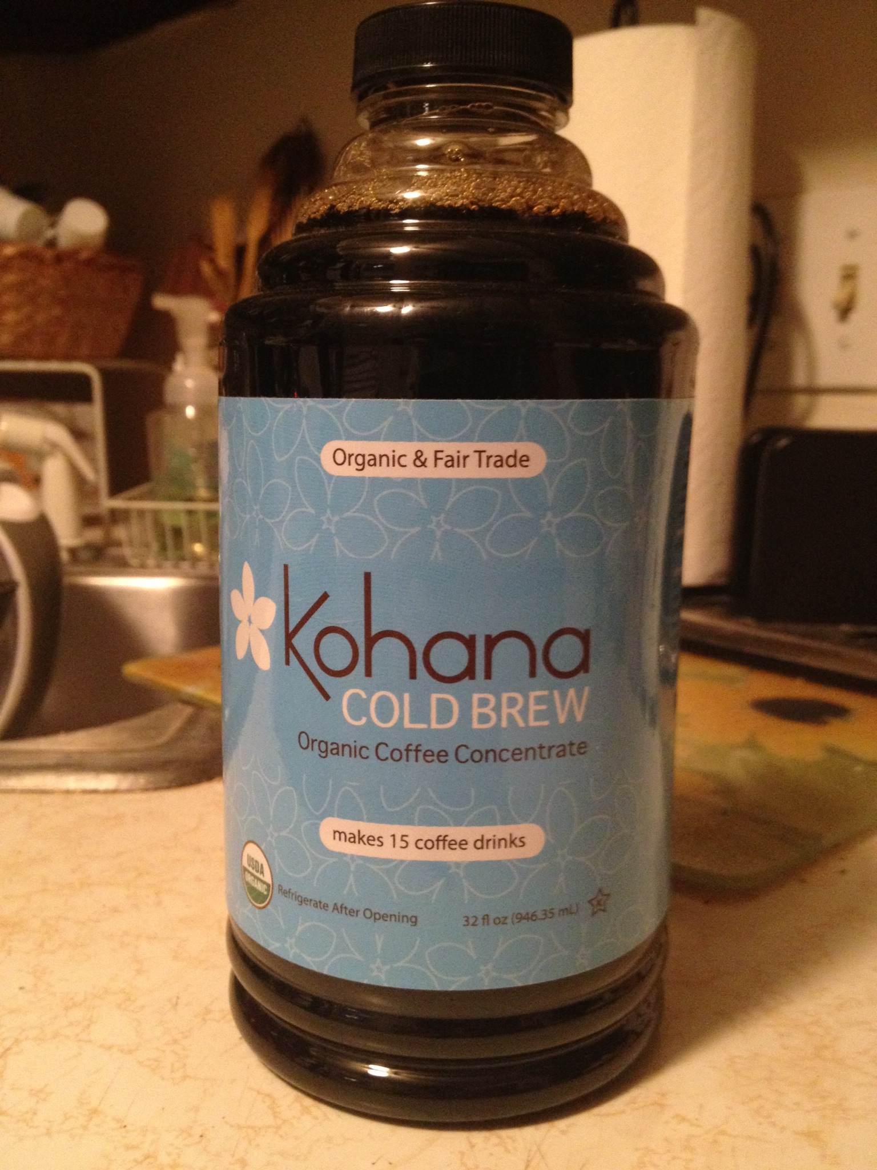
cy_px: 585
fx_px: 1182
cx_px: 438
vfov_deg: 52.6
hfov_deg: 40.7
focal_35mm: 35
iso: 320
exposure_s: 1/20
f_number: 2.4
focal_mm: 4.28
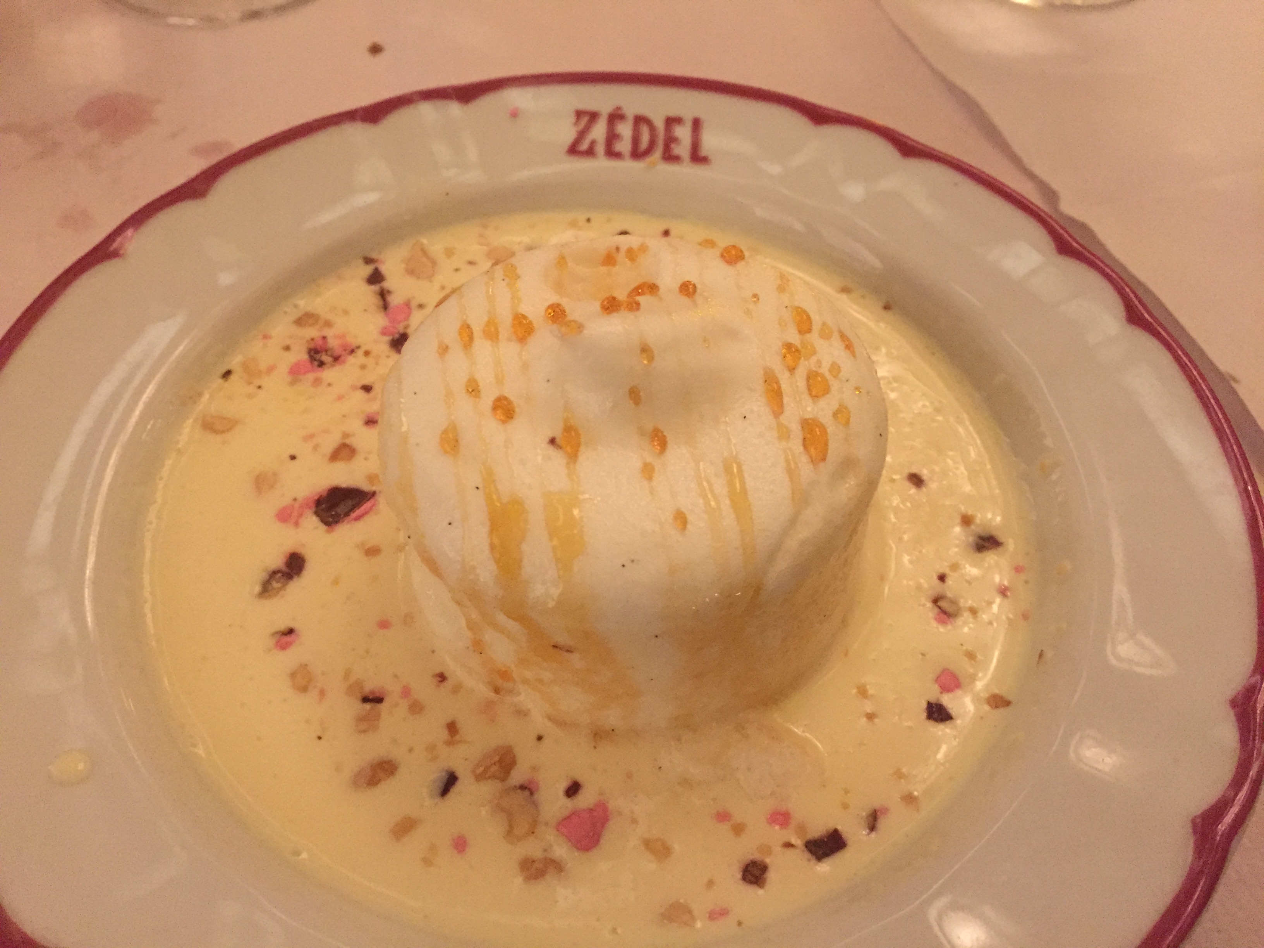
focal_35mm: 29
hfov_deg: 61.7
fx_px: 1059
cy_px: 474
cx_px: 632
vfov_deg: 48.2
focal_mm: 4.15
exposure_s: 1/15
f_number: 2.2
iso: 320
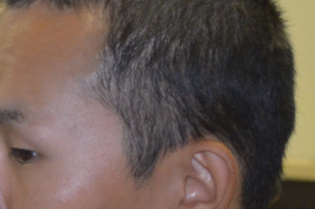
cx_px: -134
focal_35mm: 259
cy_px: 79
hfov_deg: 7.9
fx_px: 2258
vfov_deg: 5.3
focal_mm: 55
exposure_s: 1/60
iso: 3200
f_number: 5.6
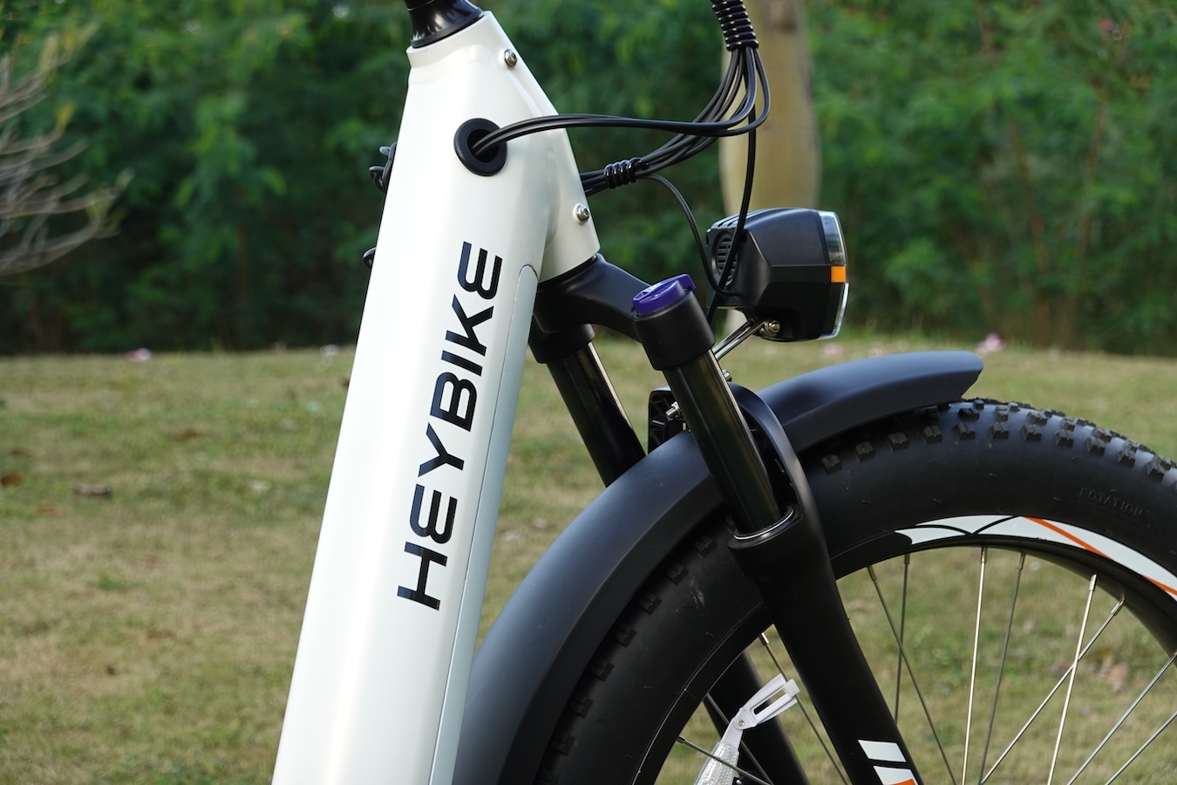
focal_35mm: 104
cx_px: 588
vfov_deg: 13.2
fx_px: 3400
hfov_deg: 19.6
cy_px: 392
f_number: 4
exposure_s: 1/125
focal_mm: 38.13
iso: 125
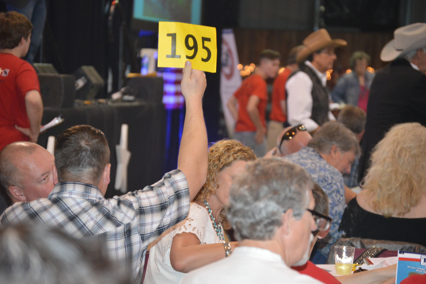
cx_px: 213
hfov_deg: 13.1
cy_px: 142
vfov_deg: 8.7
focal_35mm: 158
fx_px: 1862
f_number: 4.8
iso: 1800
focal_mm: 105
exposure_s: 1/60
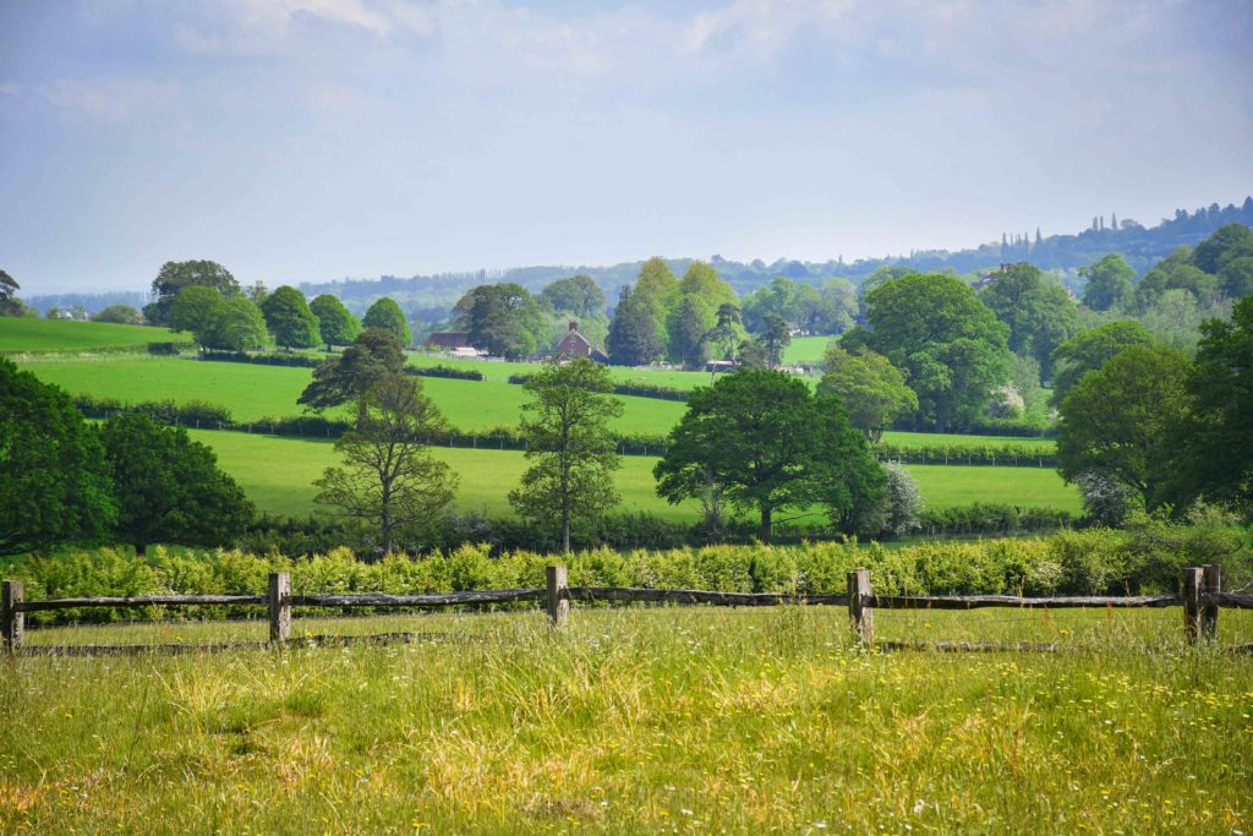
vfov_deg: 10.2
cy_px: 418
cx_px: 626
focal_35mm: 135
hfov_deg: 15.2
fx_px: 4699
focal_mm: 90
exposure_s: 1/500
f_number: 8
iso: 140
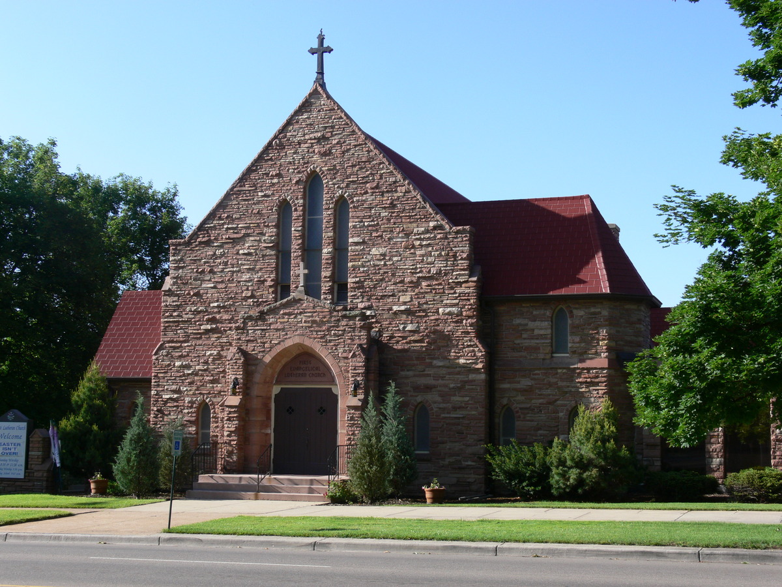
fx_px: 1197
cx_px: 391
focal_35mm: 53
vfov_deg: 27.5
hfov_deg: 36.2
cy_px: 294
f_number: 5.6
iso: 80
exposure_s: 1/125
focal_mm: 11.3
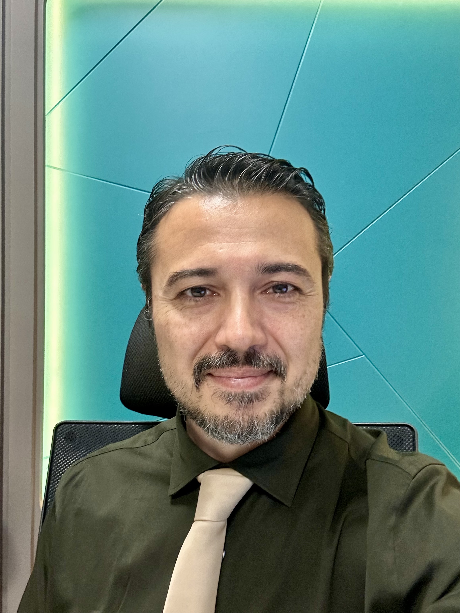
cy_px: 306
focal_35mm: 30
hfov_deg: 46.8
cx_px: 230
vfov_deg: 60.0
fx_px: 532
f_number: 1.9
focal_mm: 2.69
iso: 200
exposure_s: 1/50
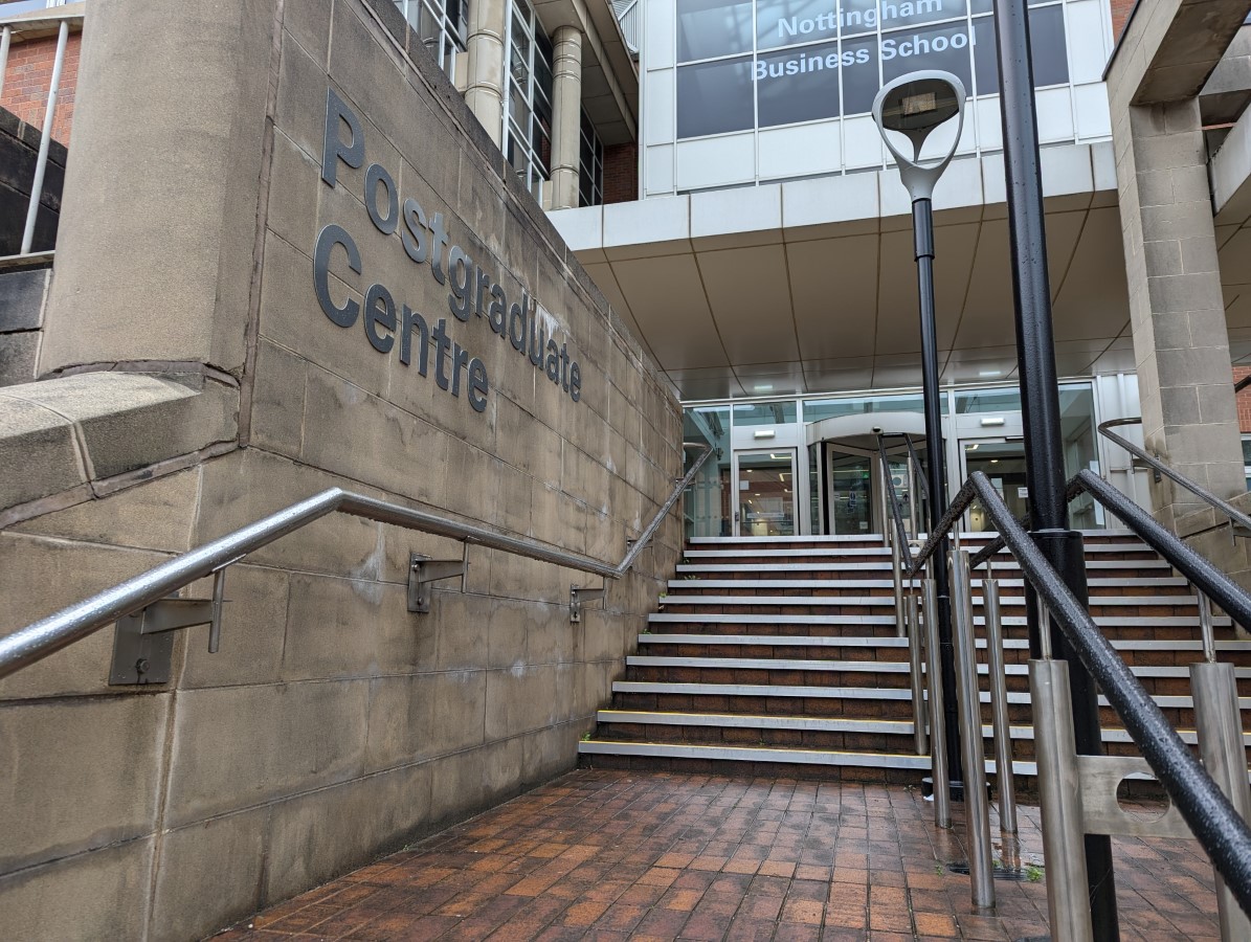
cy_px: 471
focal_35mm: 24
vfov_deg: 56.9
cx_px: 626
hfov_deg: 71.5
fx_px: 869
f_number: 1.85
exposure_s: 1/336
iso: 41
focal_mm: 6.81
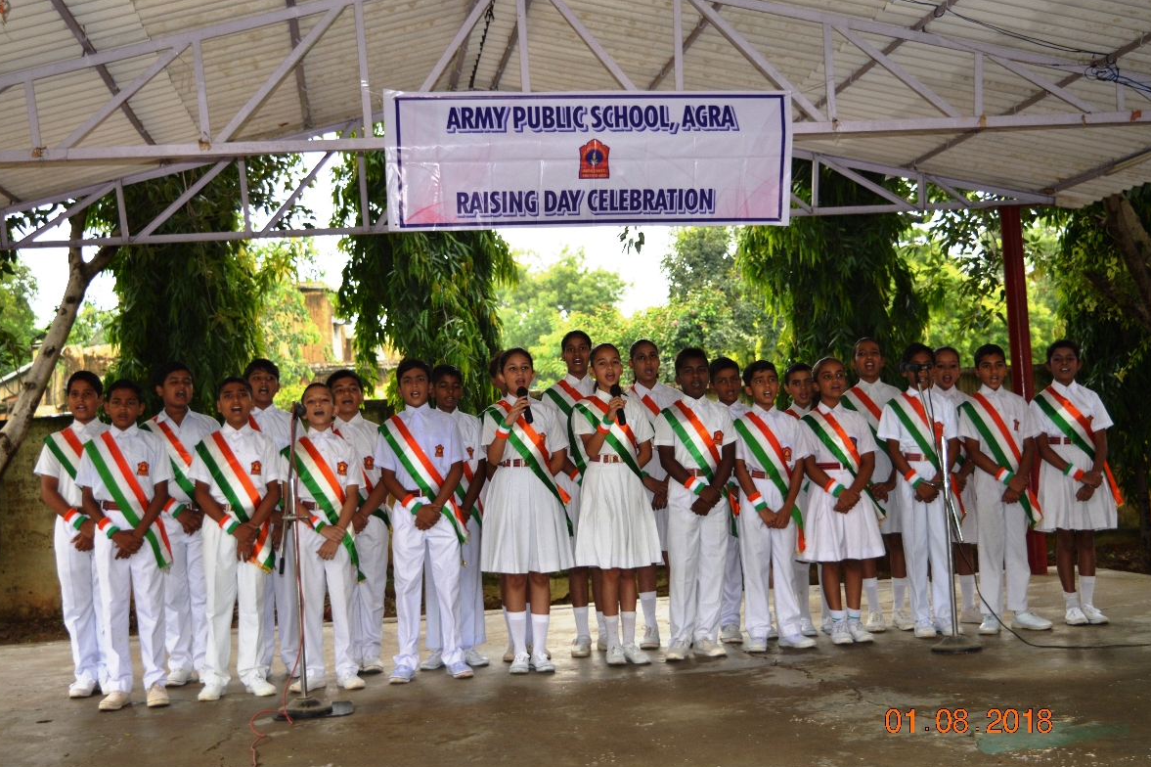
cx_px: 576
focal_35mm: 48
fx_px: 1519
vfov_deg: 28.3
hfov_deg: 41.5
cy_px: 388
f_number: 4.2
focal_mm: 31
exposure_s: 1/125
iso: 125
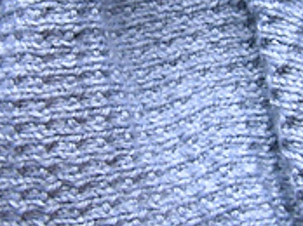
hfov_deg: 15.8
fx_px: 1093
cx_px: 188
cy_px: 46
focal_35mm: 125
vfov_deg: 11.8
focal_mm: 5.7
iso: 50
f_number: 2.9
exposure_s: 1/8
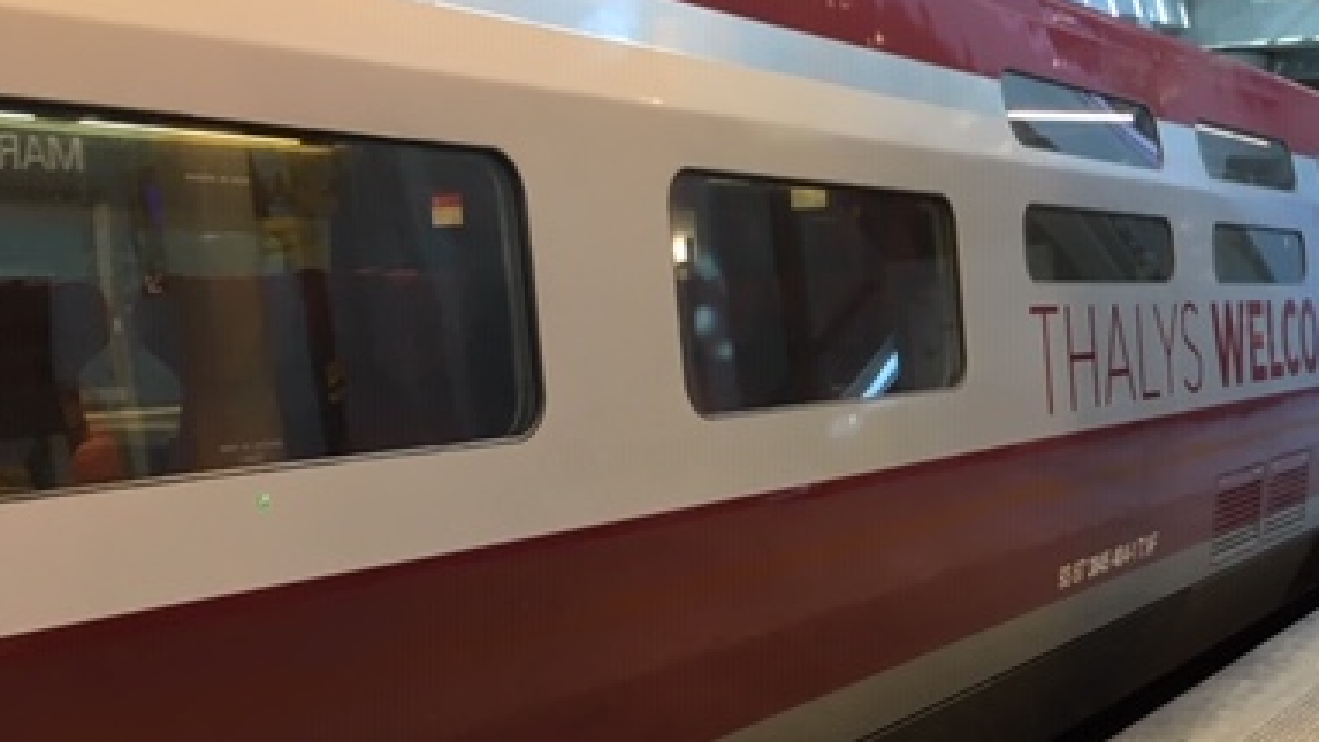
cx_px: 1081
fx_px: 1854
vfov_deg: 22.6
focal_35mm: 53
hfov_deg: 37.6
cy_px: 466
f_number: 2.2
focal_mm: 4.15
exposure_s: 1/33
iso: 80
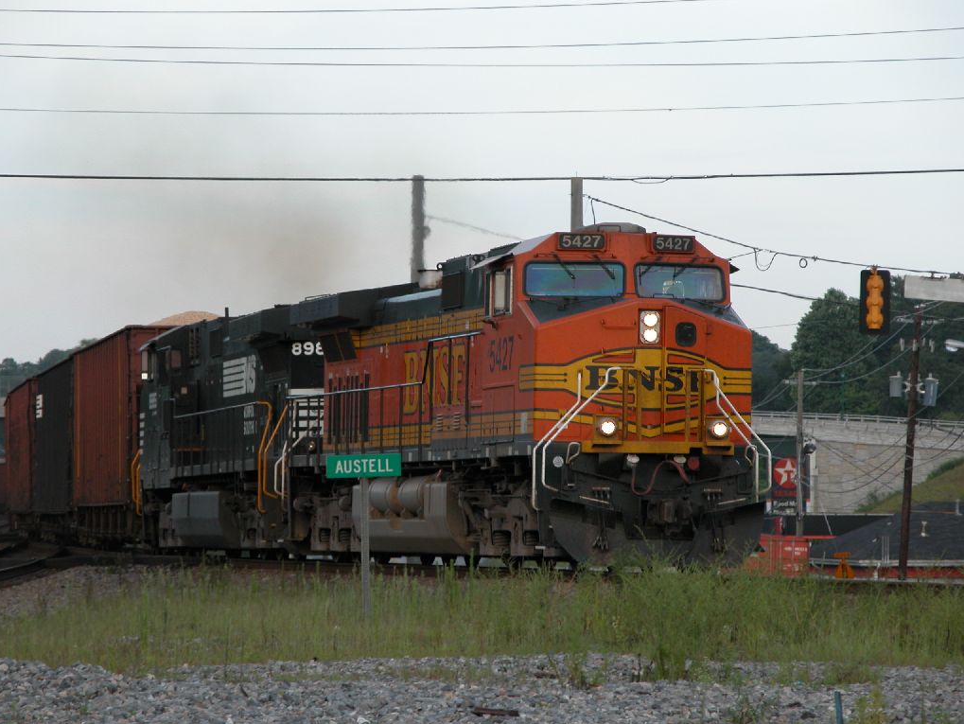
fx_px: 6240
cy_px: 362
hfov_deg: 8.8
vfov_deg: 6.6
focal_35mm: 224
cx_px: 481
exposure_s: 1/172
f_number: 5.2
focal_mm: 56.7
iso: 100
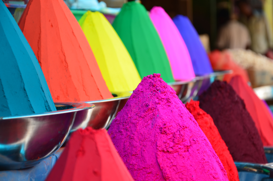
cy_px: 90
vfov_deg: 12.1
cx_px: 136
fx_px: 851
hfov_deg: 18.2
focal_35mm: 112
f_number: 5.3
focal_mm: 75
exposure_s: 1/60
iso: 200
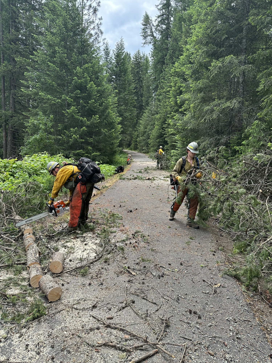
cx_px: 136
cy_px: 182
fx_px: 251
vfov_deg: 71.6
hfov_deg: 56.8
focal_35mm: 24
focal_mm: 6.86
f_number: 1.78
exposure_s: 1/1272
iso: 80
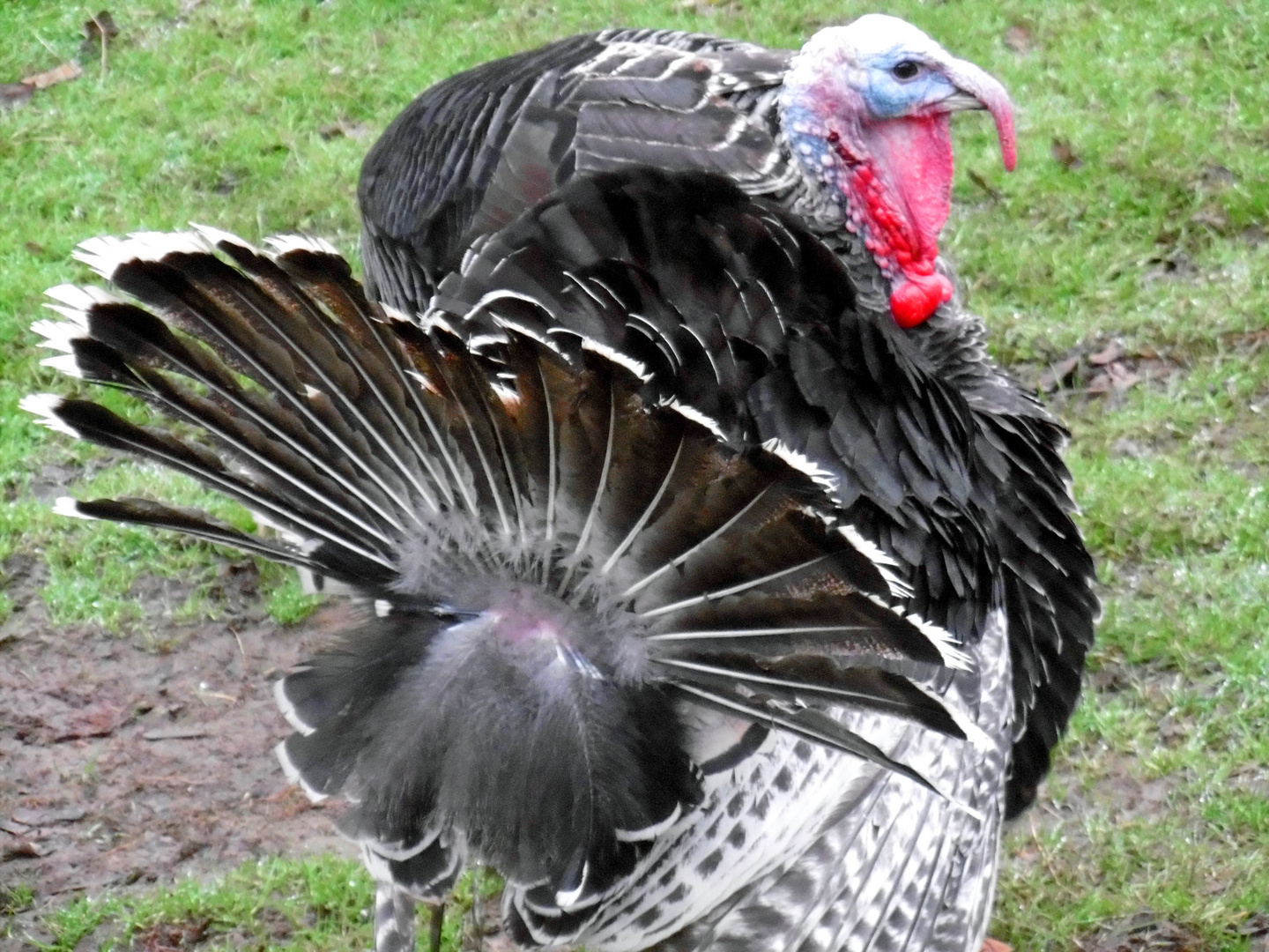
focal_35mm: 217
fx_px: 7955
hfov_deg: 9.1
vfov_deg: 6.8
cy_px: 476
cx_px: 634
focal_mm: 38.8
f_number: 5.8
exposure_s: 1/160
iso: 800
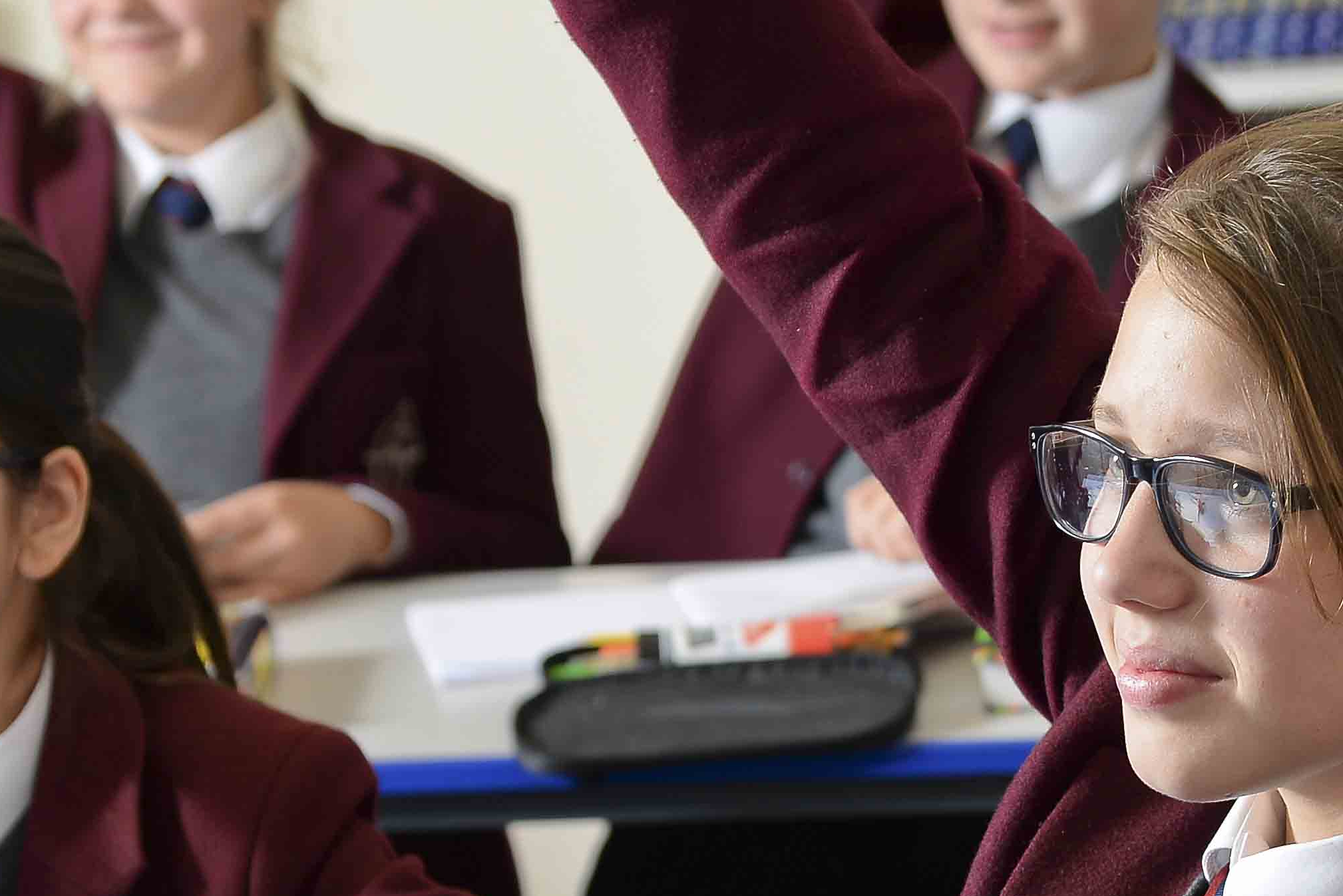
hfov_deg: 12.5
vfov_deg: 8.4
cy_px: 516
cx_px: 811
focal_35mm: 164
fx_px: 6120
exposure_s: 1/80
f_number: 4.5
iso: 160
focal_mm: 55
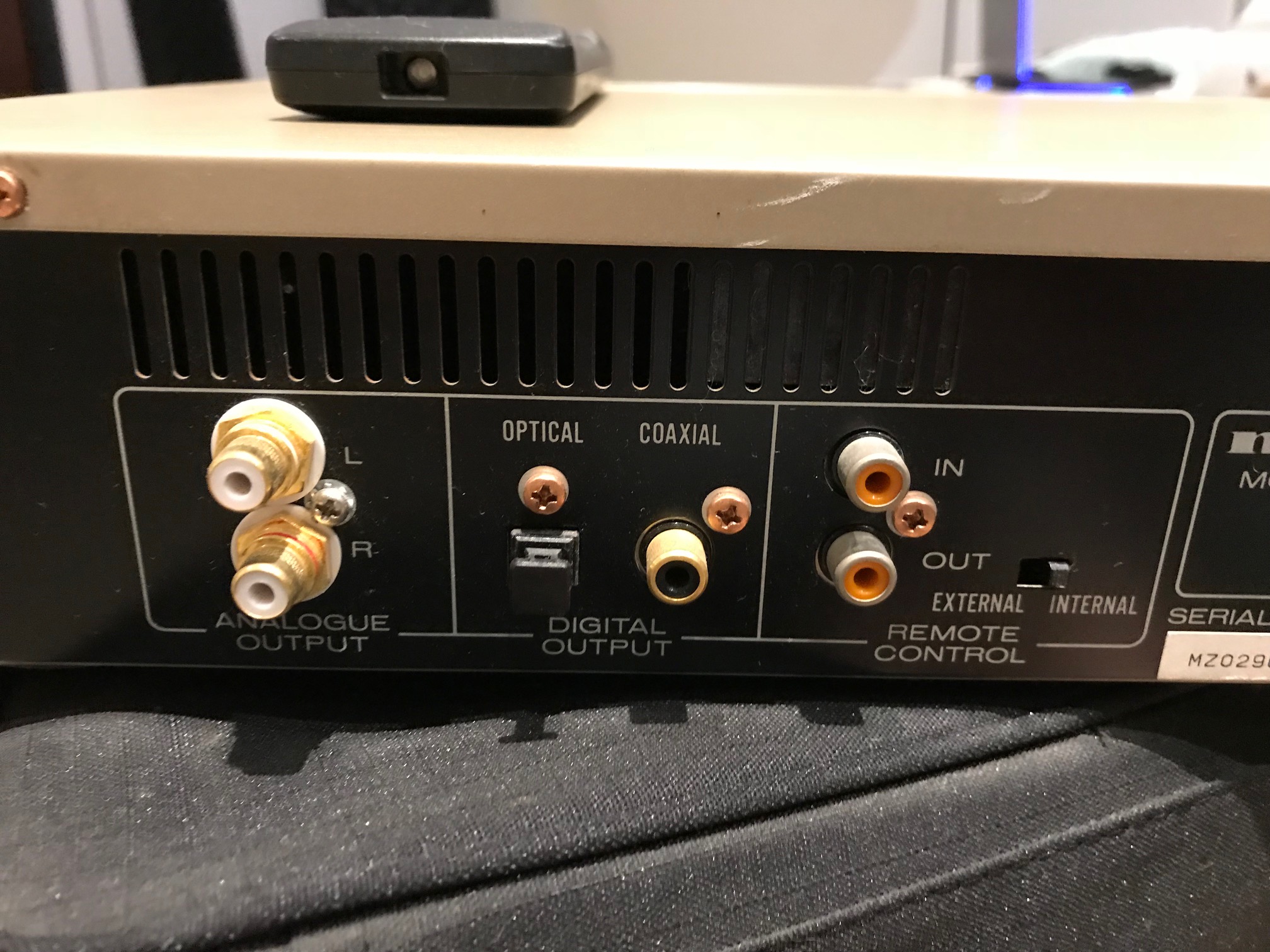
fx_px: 1027
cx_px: 635
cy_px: 476
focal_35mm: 28
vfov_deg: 49.7
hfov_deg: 63.4
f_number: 1.8
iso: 100
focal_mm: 3.99
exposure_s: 1/4
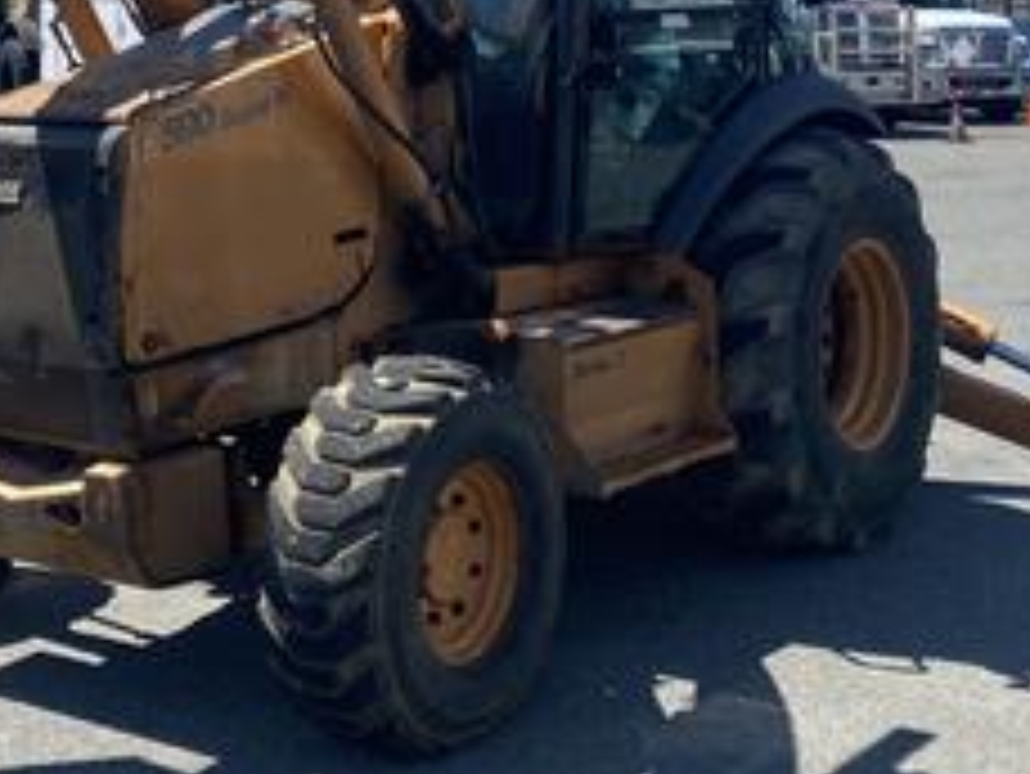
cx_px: 247
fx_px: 2024
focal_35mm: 68
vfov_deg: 20.6
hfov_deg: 28.1
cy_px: -86
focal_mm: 4.25
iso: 32
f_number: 1.8
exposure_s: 1/2410
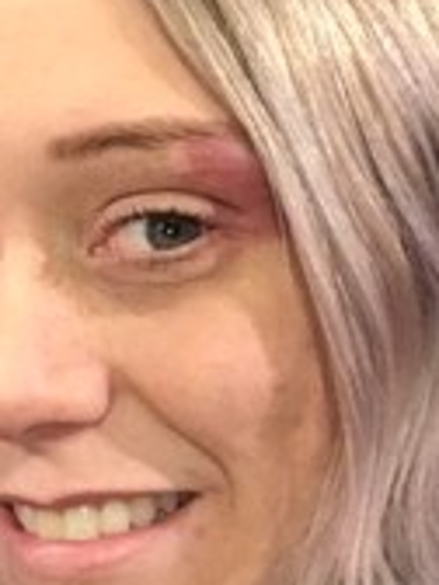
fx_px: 2063
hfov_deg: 11.7
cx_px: -167
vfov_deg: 16.1
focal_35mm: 122
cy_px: 427
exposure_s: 1/20
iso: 160
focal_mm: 2.87
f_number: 2.2
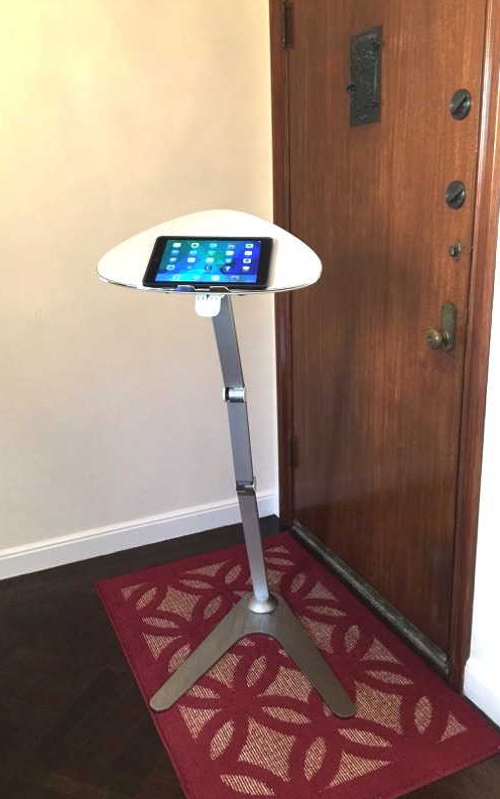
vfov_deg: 61.2
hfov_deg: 40.6
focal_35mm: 31
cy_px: 398
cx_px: 248
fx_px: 676
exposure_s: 1/15
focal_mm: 4.15
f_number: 2.2
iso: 64
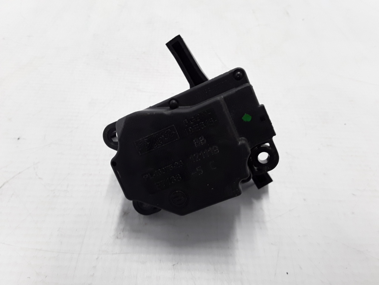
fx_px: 296
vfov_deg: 51.4
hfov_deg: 65.3
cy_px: 142
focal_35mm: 27
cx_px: 190
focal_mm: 2.91
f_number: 1.9
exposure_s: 1/33
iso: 80
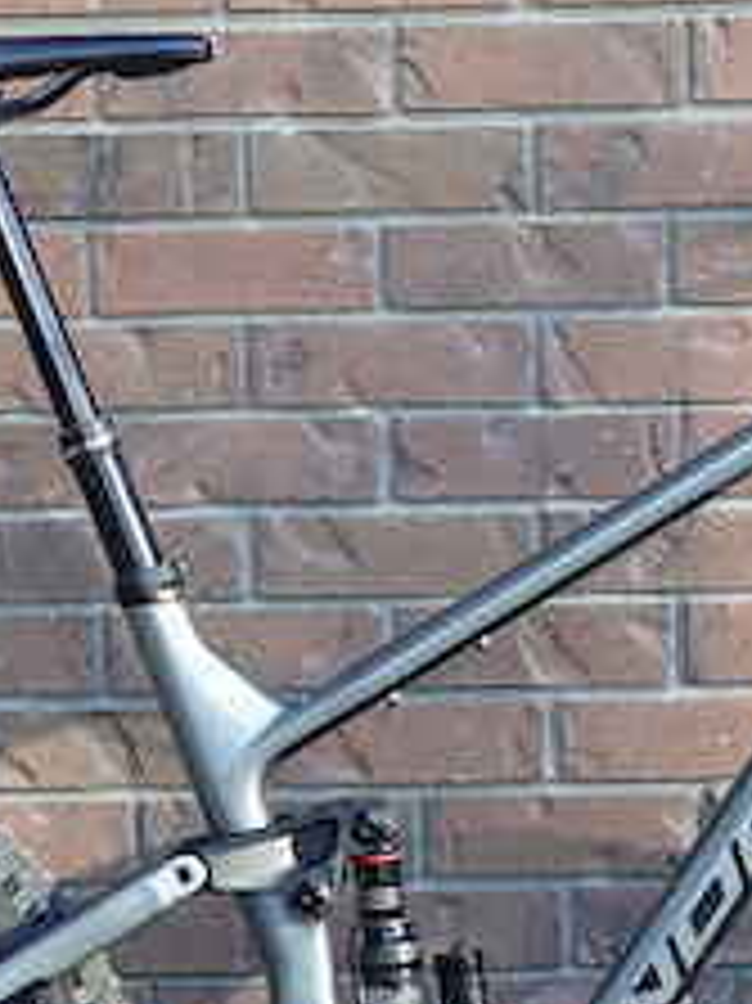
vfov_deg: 13.6
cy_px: 795
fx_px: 4204
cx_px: 590
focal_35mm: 145
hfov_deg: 10.2
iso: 125
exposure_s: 1/60
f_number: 2.8
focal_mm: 16.08
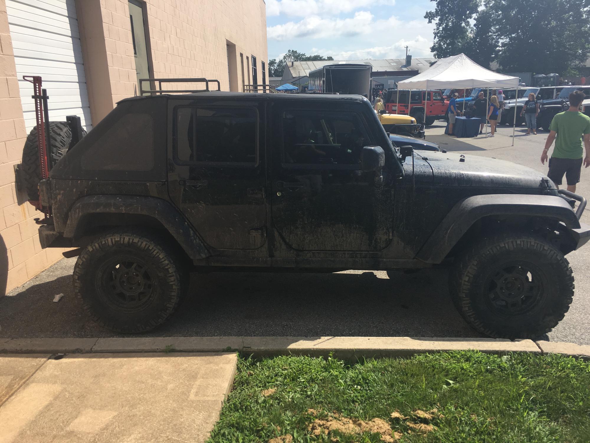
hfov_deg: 61.7
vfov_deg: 48.2
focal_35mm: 29
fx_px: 494
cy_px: 222
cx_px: 295
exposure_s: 1/1603
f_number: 2.2
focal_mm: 4.15
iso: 25
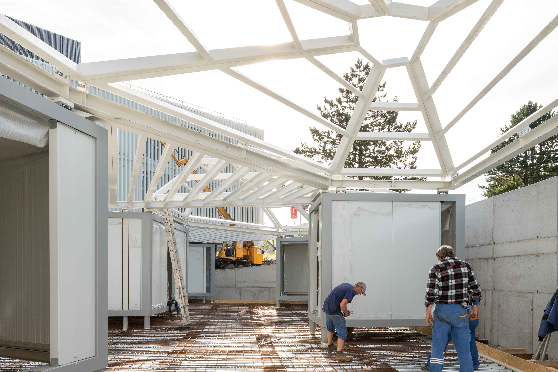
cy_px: 196
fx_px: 449
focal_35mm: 29
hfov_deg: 63.3
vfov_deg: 44.9
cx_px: 235
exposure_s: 1/80
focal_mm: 24
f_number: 10
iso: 400
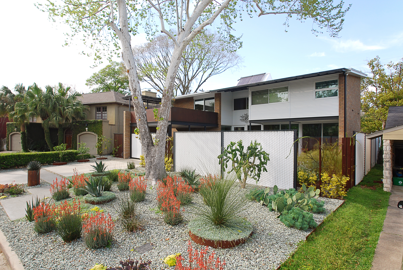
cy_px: 135
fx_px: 219
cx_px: 202
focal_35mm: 20
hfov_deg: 85.4
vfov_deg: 63.4
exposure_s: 1/320
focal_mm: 13
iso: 100
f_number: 4
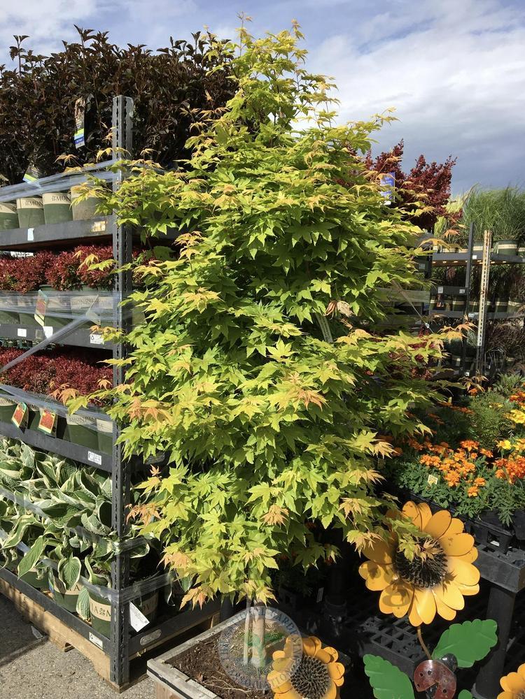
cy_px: 350
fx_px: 586
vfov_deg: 61.7
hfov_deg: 48.2
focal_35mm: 29
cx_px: 262
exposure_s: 1/1570
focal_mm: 4.15
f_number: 2.2
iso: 25
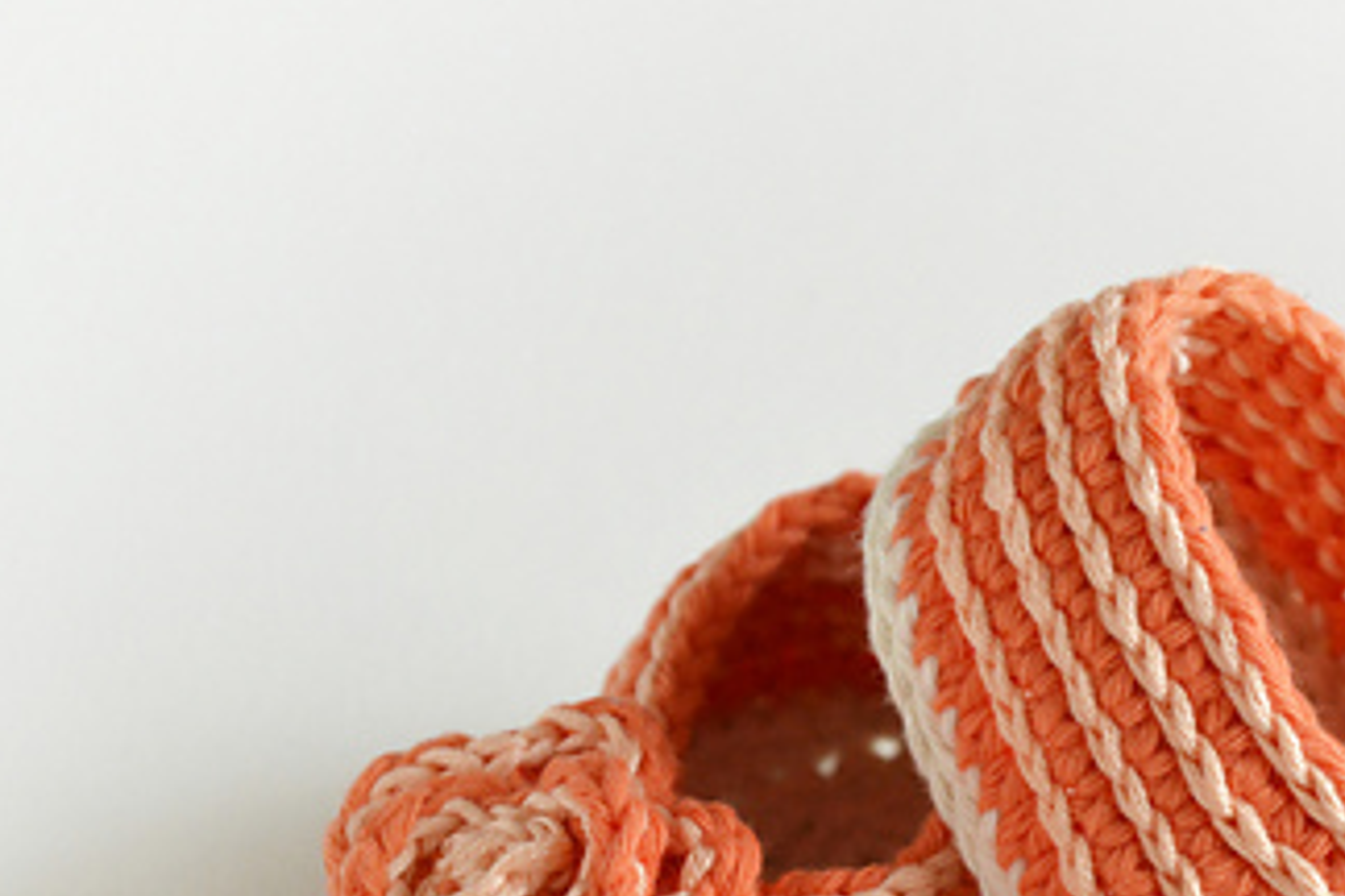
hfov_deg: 12.6
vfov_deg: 8.4
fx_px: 6089
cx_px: 942
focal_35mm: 163
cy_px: 753
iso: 1600
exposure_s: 1/100
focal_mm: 55
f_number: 6.3
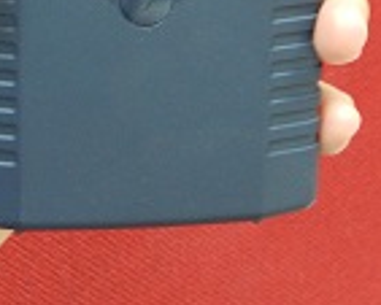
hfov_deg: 15.1
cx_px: 127
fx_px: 1433
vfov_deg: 11.4
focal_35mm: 127
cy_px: -219
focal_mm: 8.1
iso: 400
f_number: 4.2
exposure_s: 1/5
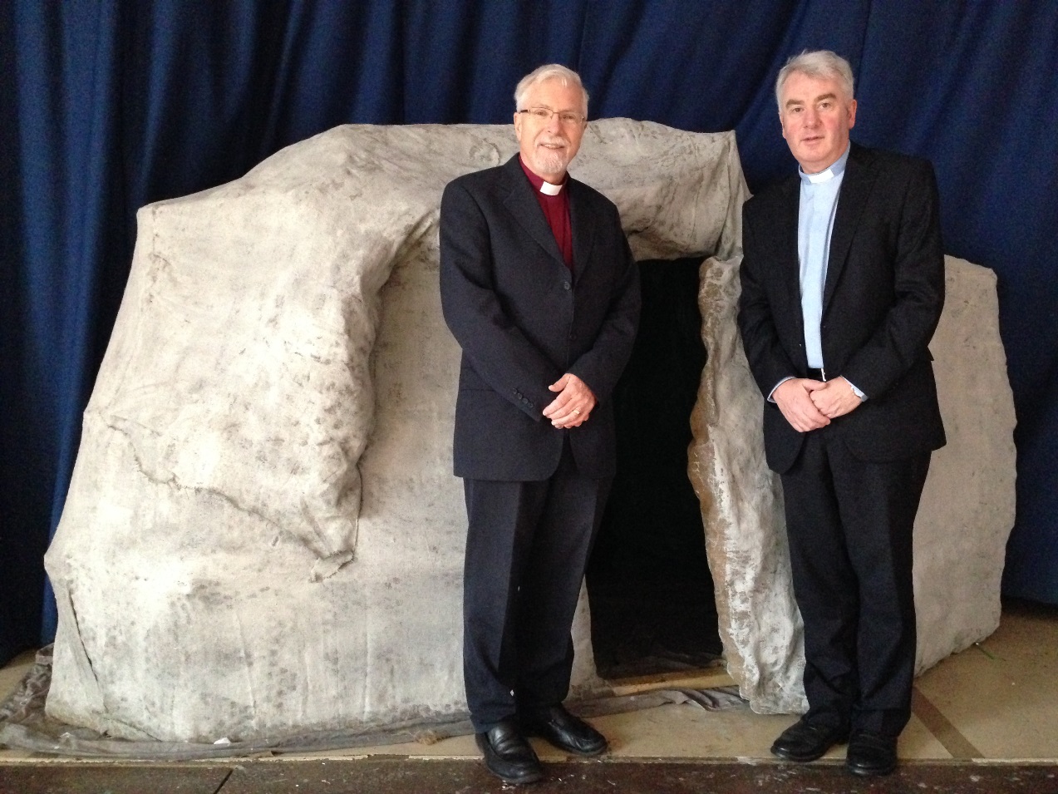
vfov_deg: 43.0
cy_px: 397
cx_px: 529
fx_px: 1009
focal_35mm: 33
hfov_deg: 55.3
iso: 800
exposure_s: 1/15
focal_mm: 4.12
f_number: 2.4
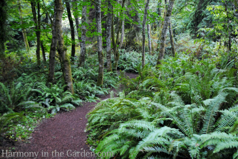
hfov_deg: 46.4
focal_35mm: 42
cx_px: 119
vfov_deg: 32.0
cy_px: 80
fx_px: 278
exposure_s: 1/30
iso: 320
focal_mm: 28
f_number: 4.5
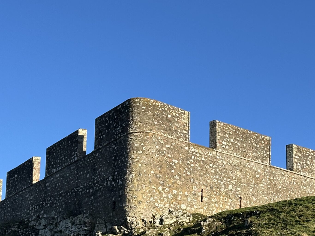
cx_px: 144
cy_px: 202
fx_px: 819
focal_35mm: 90
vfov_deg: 16.3
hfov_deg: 21.8
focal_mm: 6.86
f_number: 1.78
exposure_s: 1/2358
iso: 64
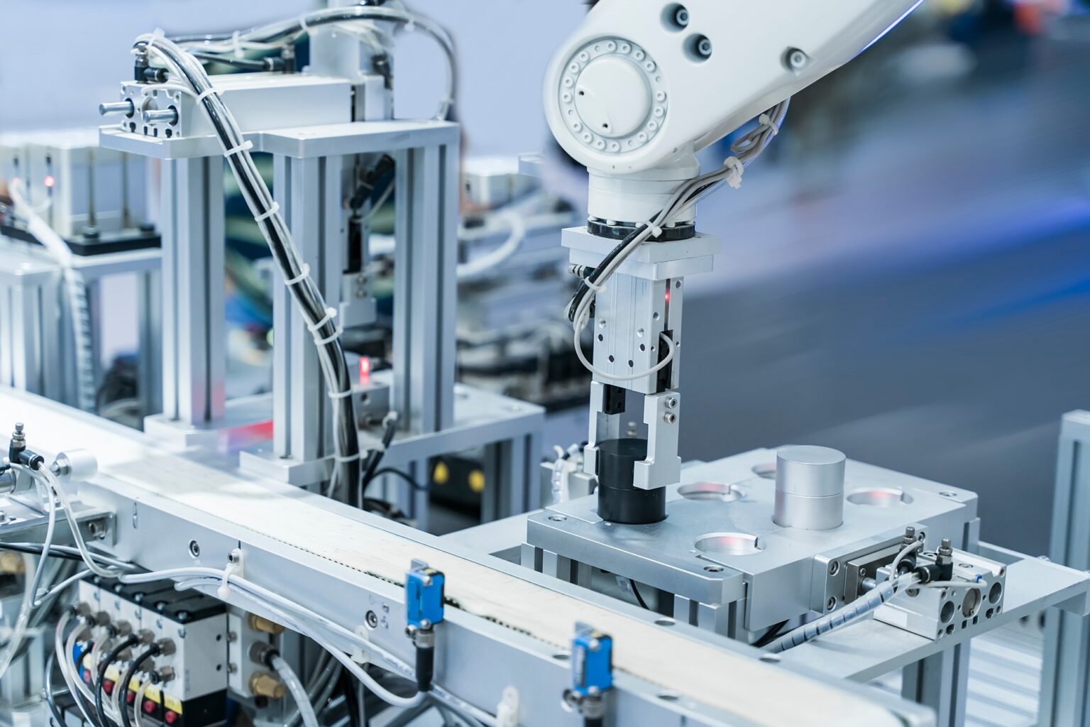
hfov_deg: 29.7
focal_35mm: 68
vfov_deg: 20.0
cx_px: 545
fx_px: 2059
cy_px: 364
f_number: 3.5
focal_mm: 68
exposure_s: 1/320
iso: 1600
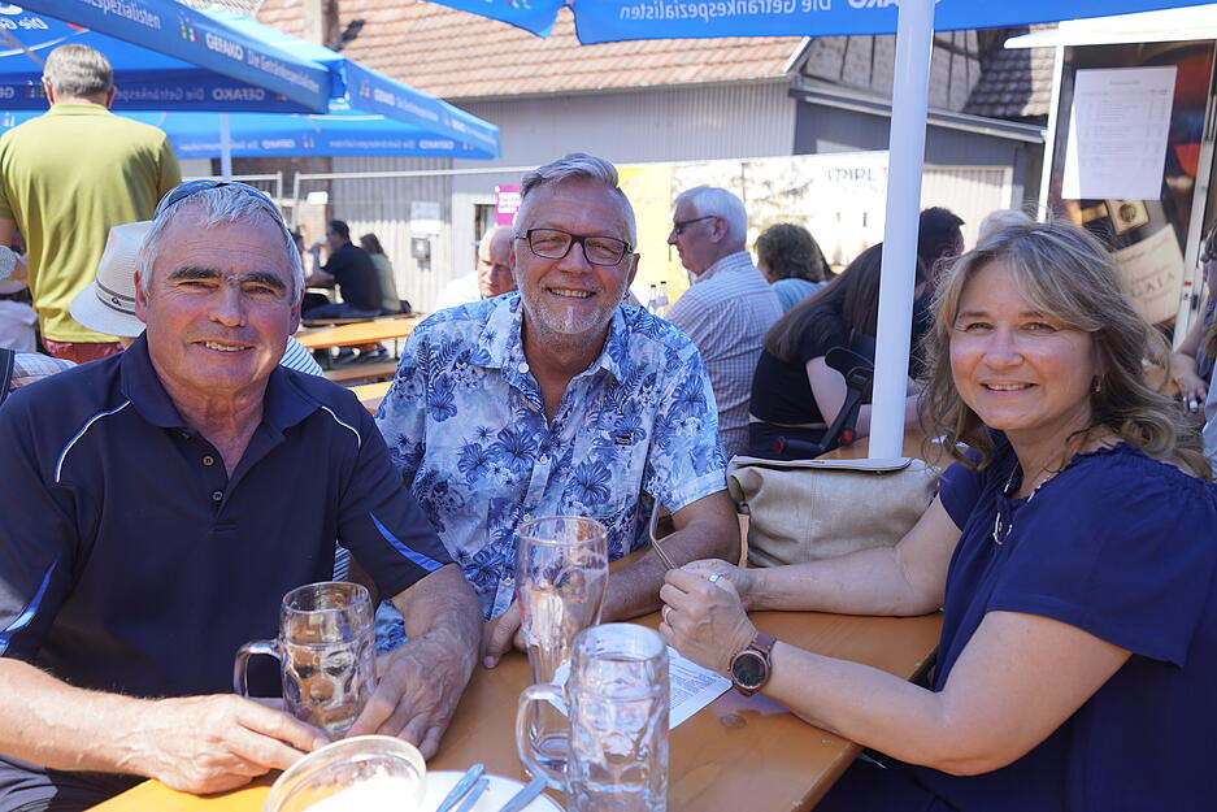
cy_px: 406
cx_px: 608
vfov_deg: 46.4
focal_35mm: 28
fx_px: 947
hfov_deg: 65.5
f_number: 4
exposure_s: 1/250
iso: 100
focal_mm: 28
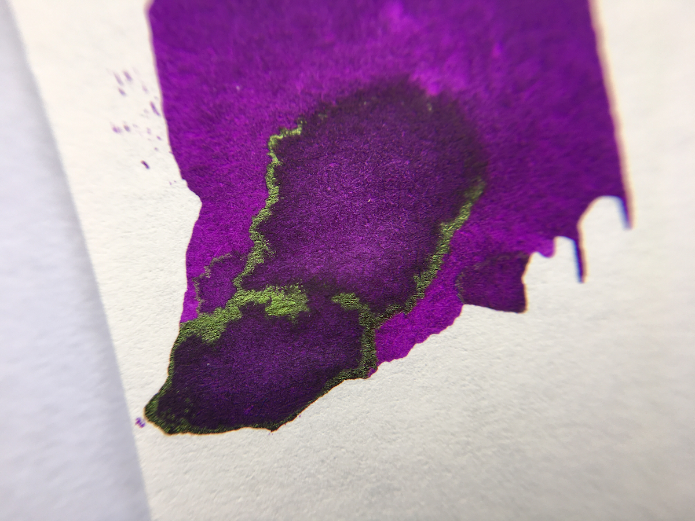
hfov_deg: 61.7
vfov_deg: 48.2
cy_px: 260
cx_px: 348
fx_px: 582
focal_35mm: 29
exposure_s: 1/113
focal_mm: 4.15
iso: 25
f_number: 2.2
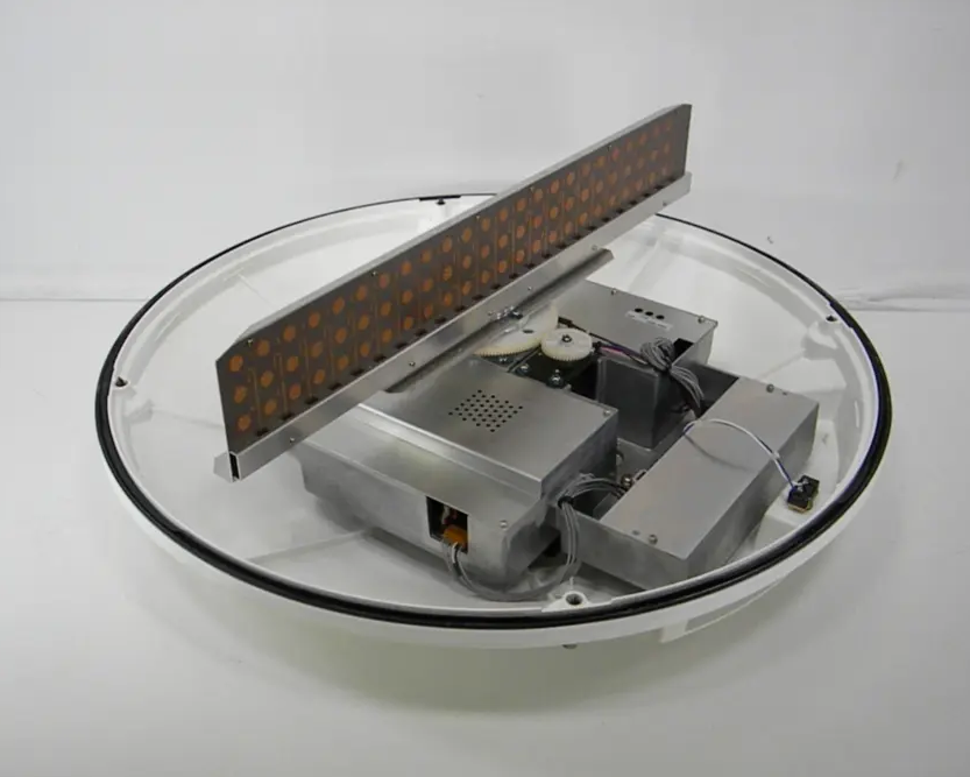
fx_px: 1091
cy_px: 391
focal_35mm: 38
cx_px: 484
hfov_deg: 47.9
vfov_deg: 39.2
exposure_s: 1/610
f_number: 3.7
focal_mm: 6.4
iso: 720
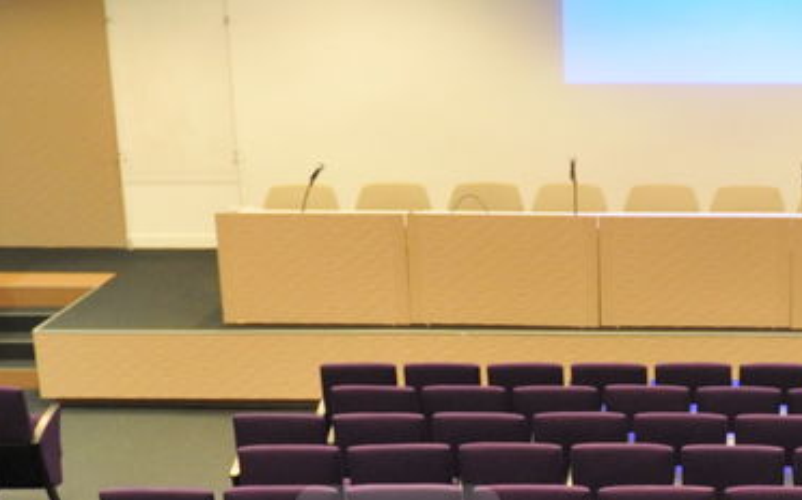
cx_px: 730
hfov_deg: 22.7
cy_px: 588
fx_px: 1944
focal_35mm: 89
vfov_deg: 14.2
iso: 1600
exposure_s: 1/25
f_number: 2.8
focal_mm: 24
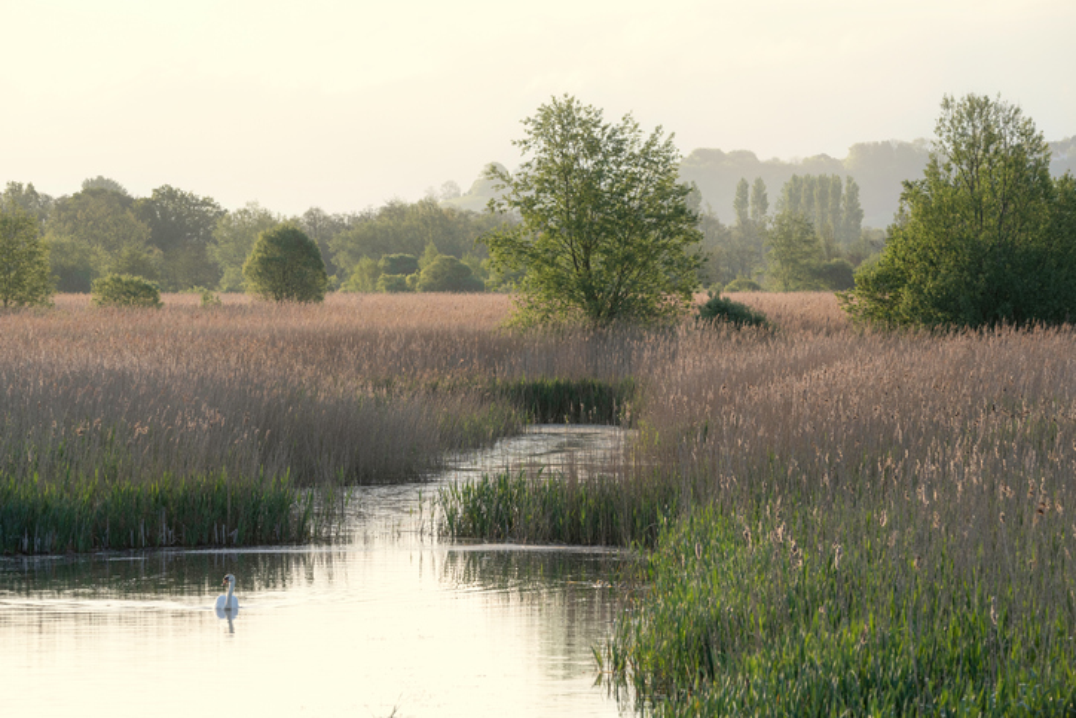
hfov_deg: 7.6
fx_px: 8071
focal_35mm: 270
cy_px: 359
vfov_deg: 5.1
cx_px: 538
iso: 360
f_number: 11
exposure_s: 1/320
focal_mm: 270
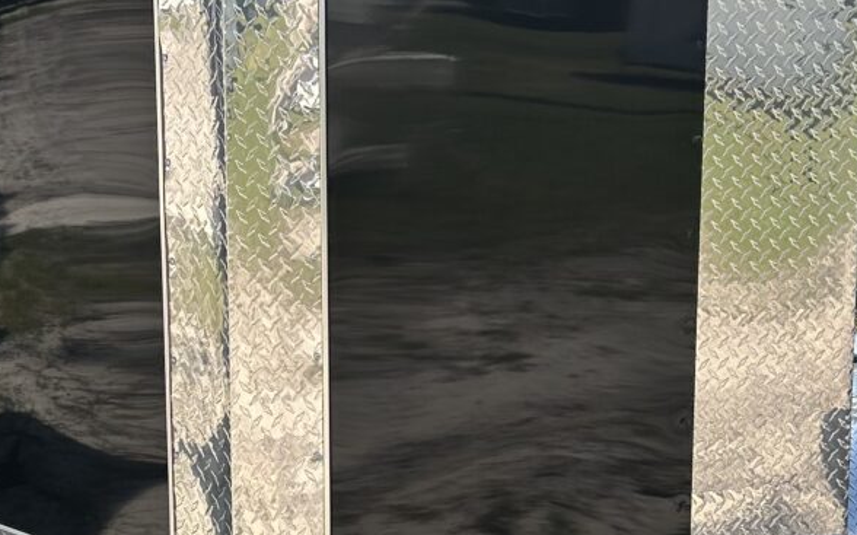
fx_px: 1751
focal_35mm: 75
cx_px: 281
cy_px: 302
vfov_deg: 17.4
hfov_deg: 27.3
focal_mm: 5.7
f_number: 1.5
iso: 50
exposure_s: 1/2404
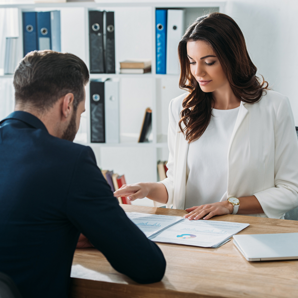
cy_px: 149
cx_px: 147
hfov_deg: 16.6
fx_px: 1023
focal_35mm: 105
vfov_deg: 16.6
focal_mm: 82
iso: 125
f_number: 4
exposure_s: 1/200
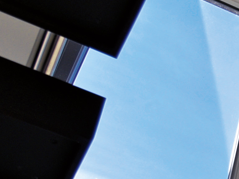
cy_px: 328
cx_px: 644
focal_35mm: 179
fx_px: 1236
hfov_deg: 9.4
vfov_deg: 8.0
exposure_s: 1/100
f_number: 5
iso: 100
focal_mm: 24
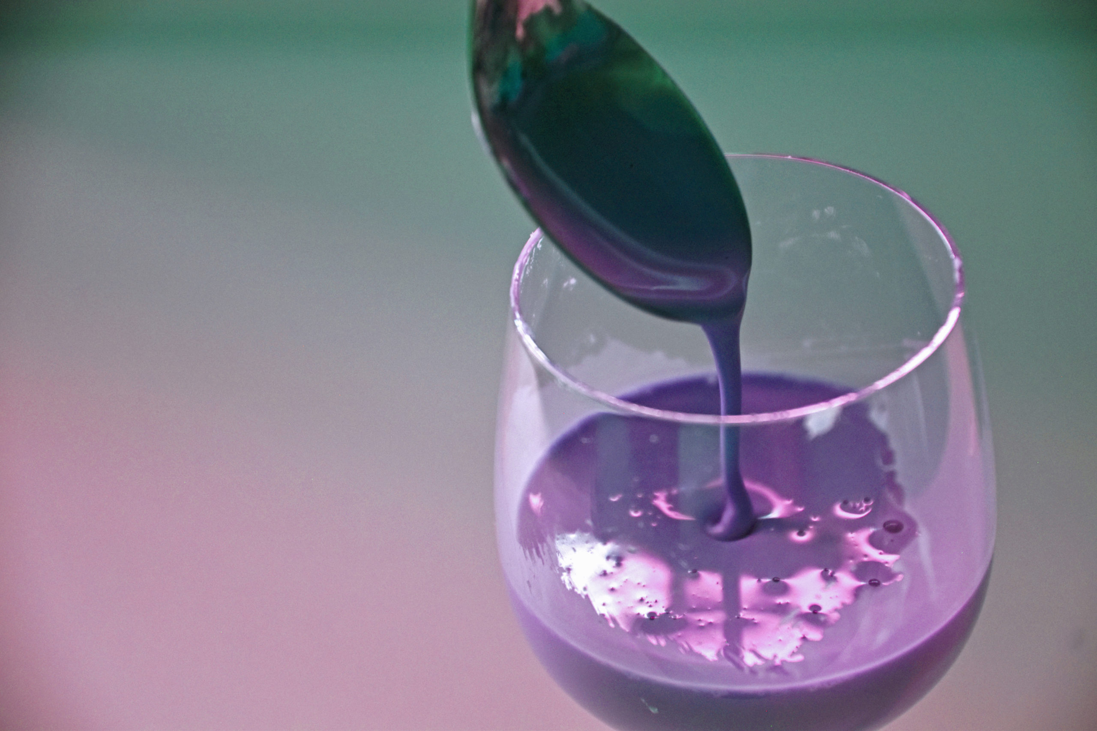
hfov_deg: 19.5
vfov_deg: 13.0
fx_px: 3200
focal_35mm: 105
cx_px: 548
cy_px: 366
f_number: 4
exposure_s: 1/60
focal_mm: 70
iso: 400
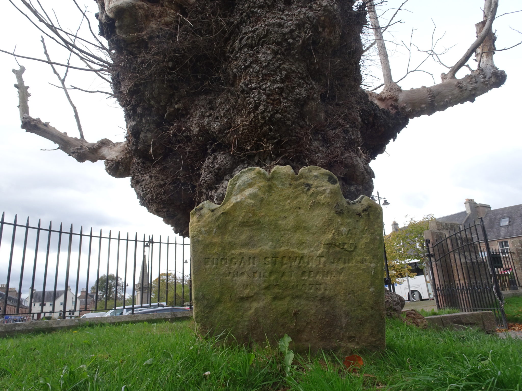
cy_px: 196
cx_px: 261
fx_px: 362
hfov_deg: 71.6
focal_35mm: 24
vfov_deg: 56.8
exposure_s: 1/160
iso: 80
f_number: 5
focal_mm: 4.1
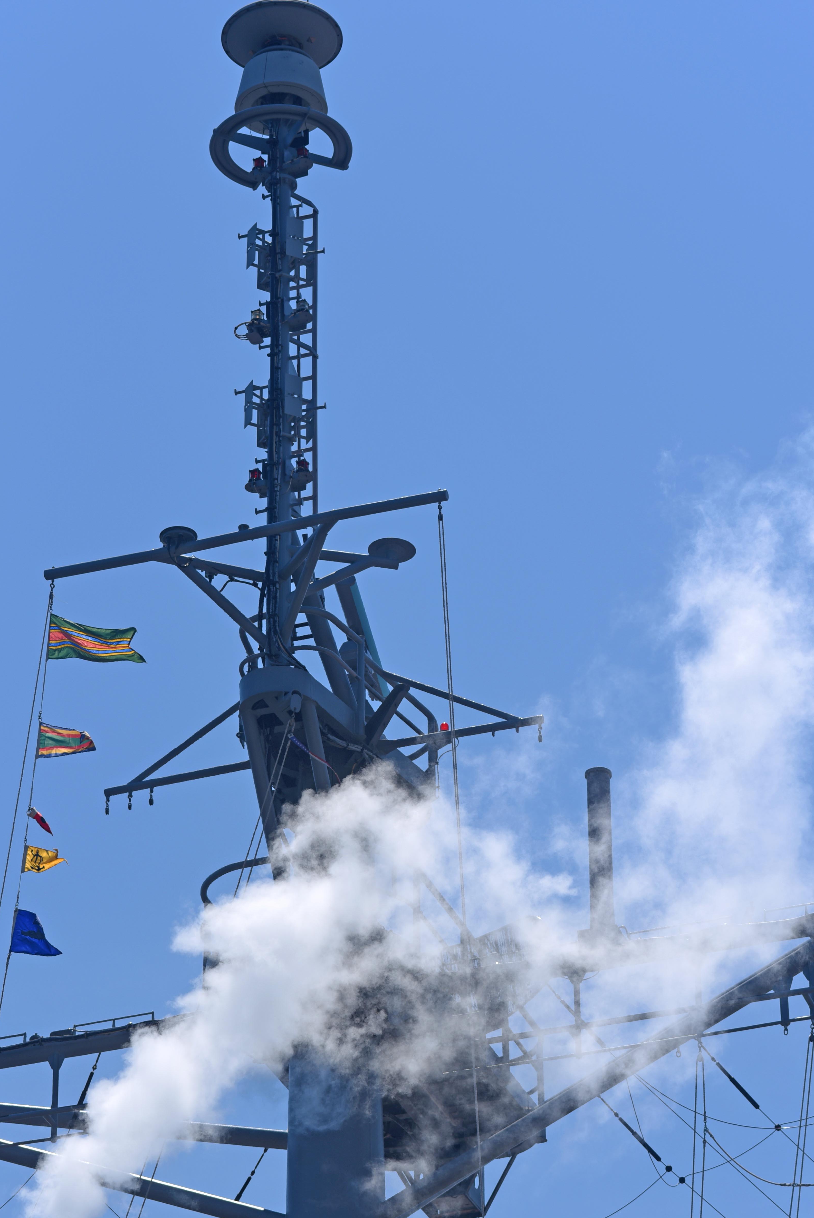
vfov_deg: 15.4
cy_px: 694
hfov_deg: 10.3
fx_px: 4506
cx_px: 424
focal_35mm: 133
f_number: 5.6
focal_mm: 105
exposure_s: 1/800
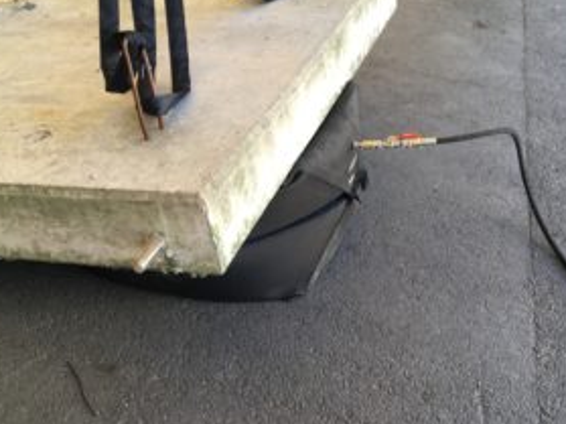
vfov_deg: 35.0
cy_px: 256
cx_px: 305
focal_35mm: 41
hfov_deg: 45.8
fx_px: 670
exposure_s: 1/103
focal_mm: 4.15
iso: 25
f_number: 2.2
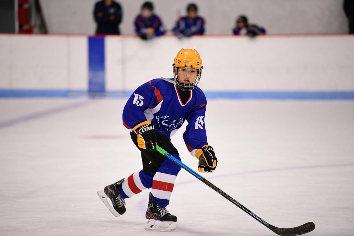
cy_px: 118
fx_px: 1967
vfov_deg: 6.9
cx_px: 177
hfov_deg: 10.3
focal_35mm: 200
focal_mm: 200
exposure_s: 1/640
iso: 2000
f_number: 2.8
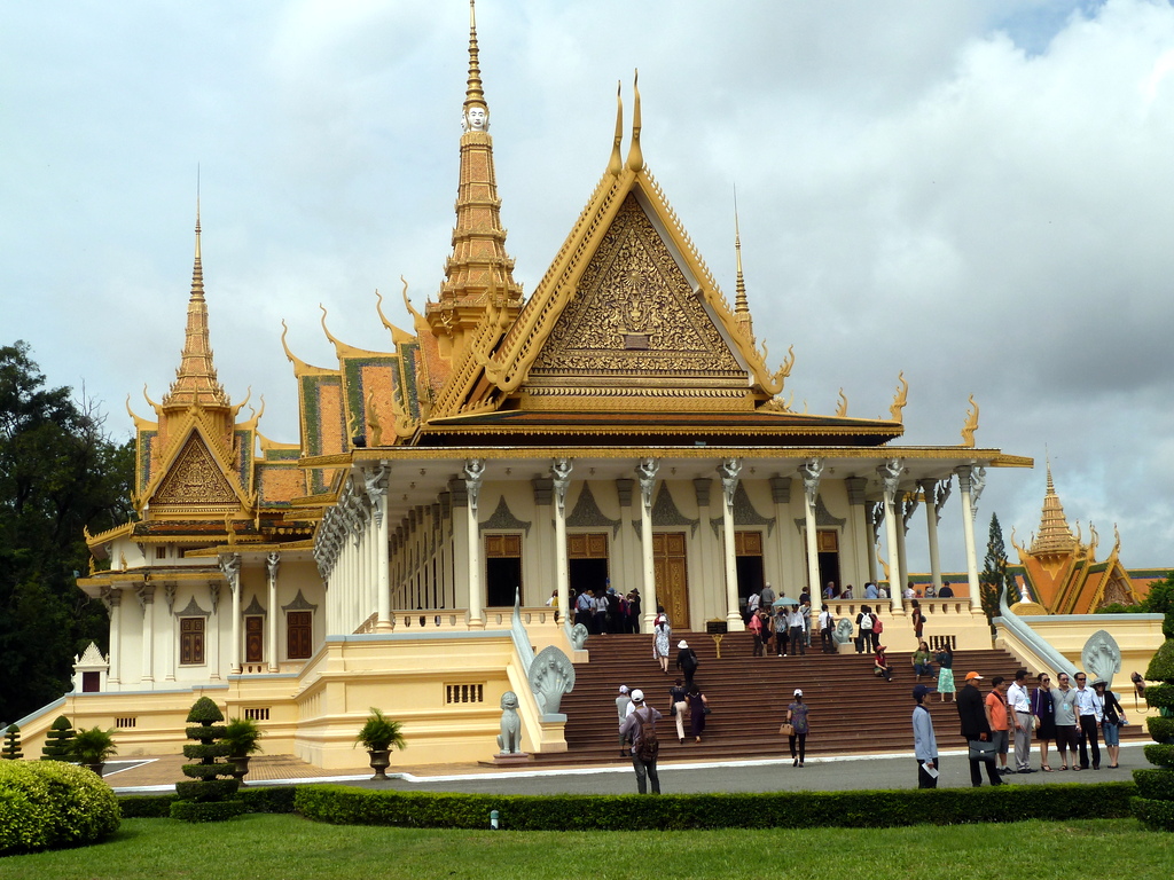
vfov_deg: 32.9
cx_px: 587
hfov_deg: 42.9
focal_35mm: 44
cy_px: 440
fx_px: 1492
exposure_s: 1/500
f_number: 5.6
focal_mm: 7.3
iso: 80
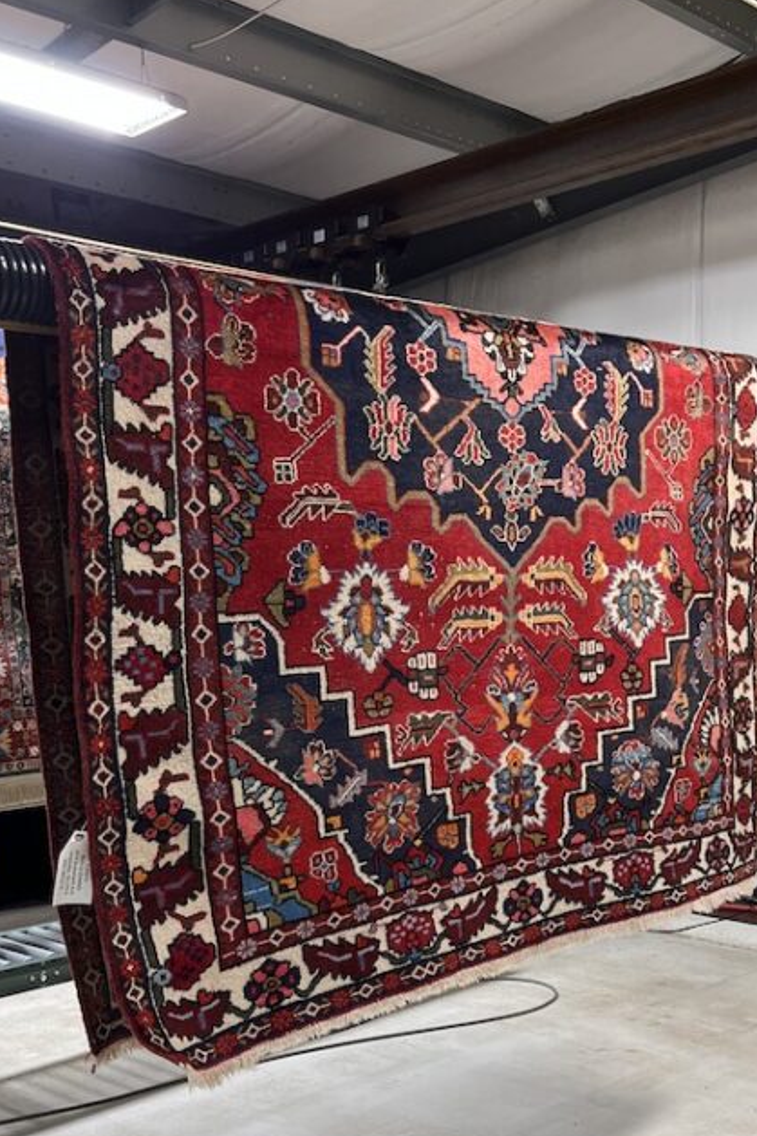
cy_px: 824
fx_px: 1357
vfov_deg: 44.2
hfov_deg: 31.1
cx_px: 457
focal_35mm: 43
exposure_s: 1/120
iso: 125
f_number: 1.5
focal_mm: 5.7
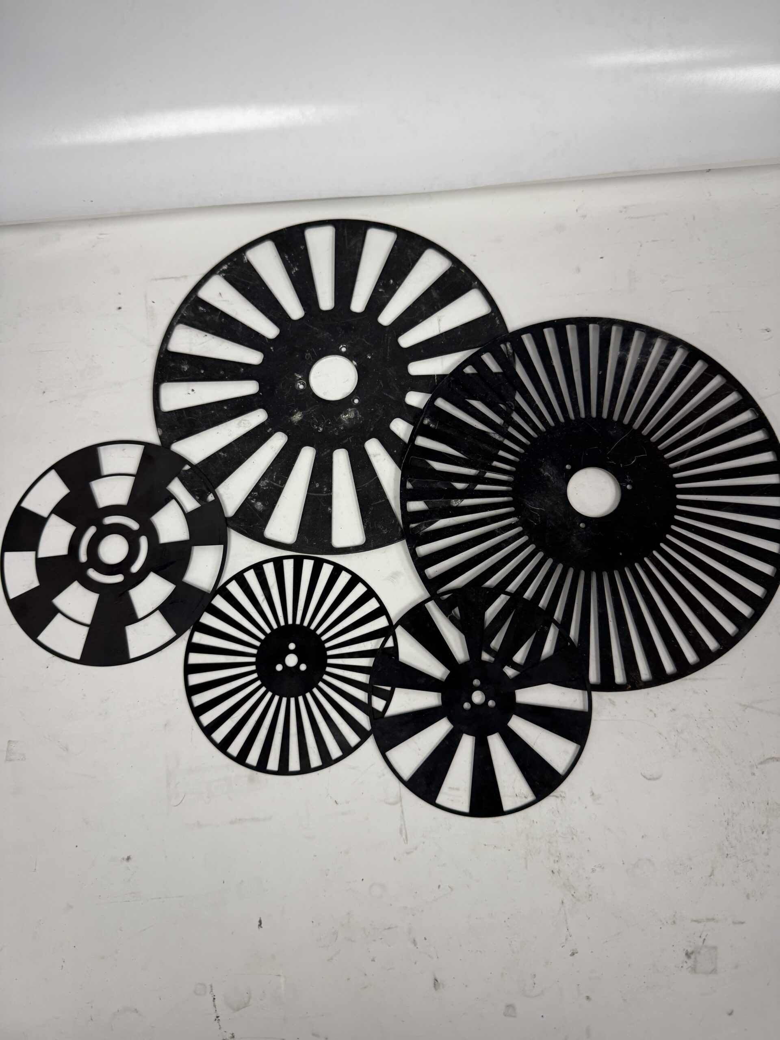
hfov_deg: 56.8
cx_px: 390
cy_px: 520
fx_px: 721
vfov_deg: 71.6
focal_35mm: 24
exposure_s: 1/120
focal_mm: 6.76
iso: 80
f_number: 1.78
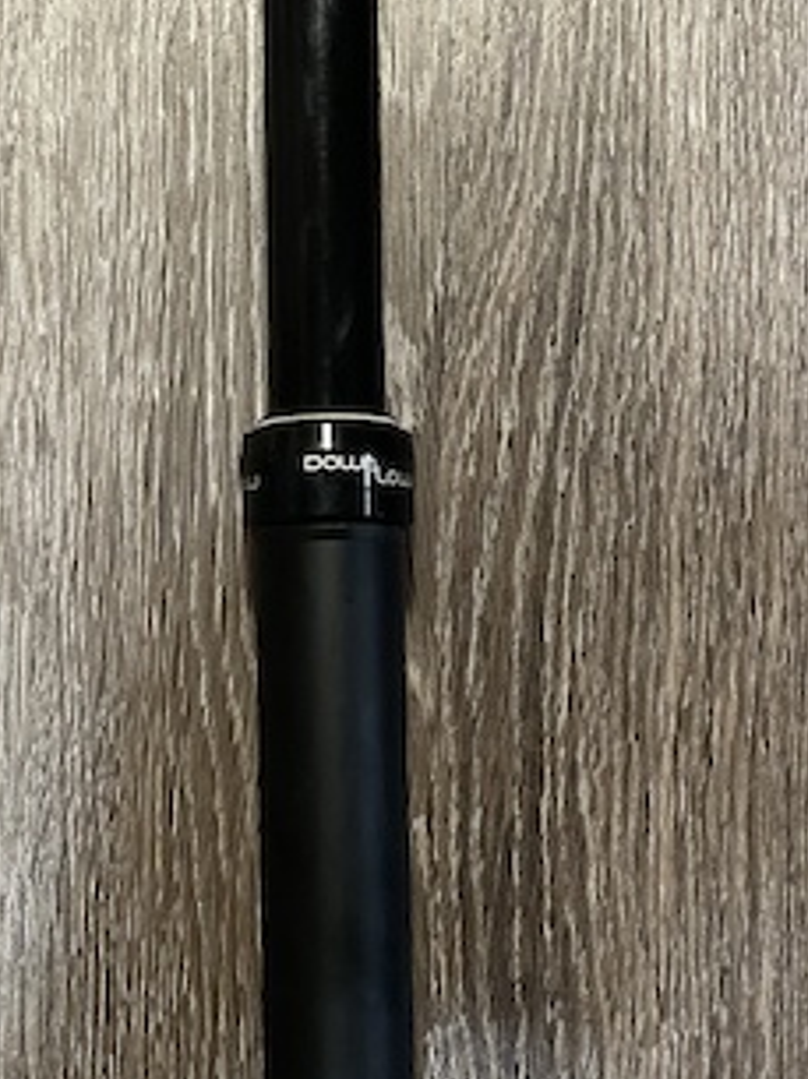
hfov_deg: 21.6
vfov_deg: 28.6
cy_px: 603
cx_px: 342
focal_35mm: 68
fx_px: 2119
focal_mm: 4.2
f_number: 1.6
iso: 500
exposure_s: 1/40
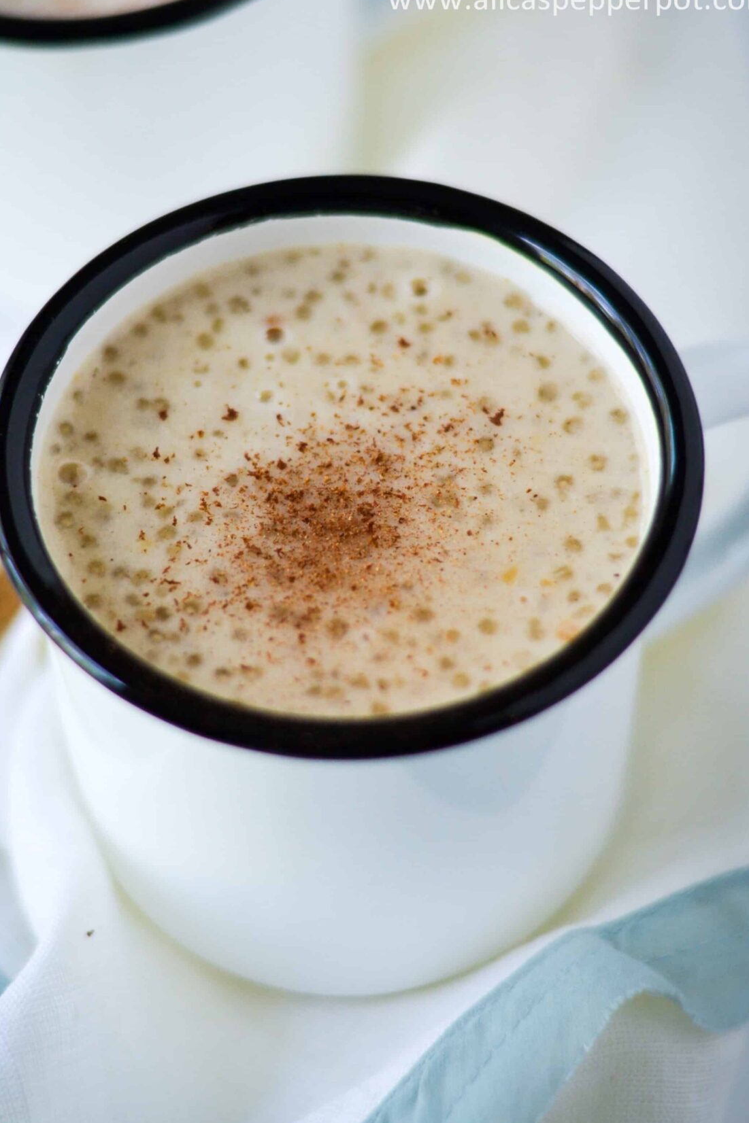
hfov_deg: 14.7
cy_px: 485
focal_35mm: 93
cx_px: 333
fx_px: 2903
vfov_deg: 21.9
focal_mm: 50
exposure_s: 1/200
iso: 400
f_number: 1.8
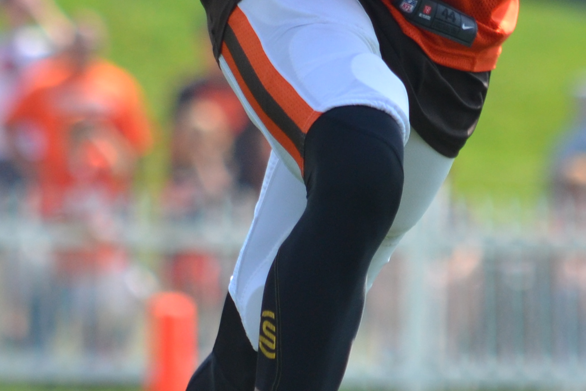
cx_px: 299
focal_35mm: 1578
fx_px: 25684
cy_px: -261
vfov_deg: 0.9
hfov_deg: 1.3
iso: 400
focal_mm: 300
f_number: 5.6
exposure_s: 1/800
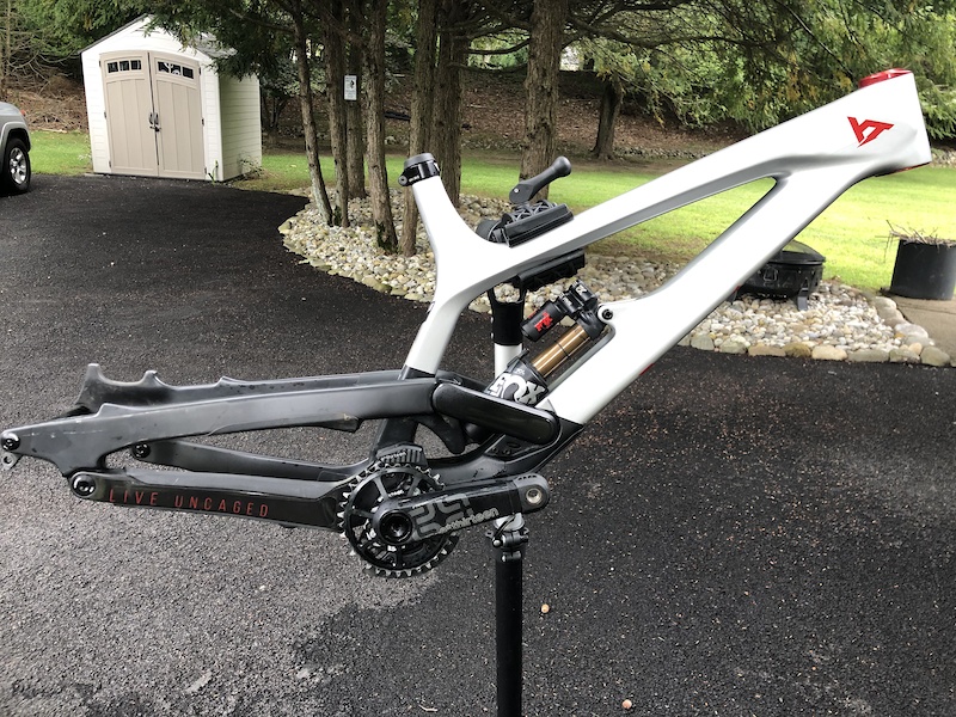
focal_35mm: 28
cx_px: 478
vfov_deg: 49.7
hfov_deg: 63.4
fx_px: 773
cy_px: 358
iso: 25
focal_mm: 4
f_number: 1.8
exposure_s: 1/30
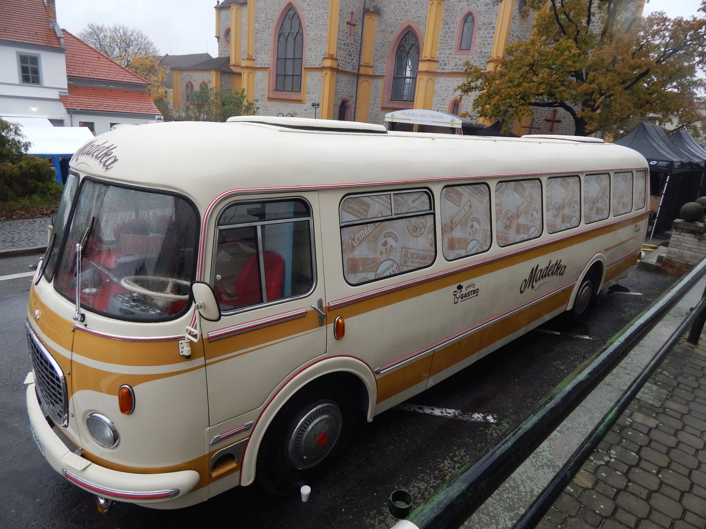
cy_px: 264
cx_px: 353
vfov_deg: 58.9
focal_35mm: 23
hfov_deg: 73.9
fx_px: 469
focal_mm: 4
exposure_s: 1/160
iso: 125
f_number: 3
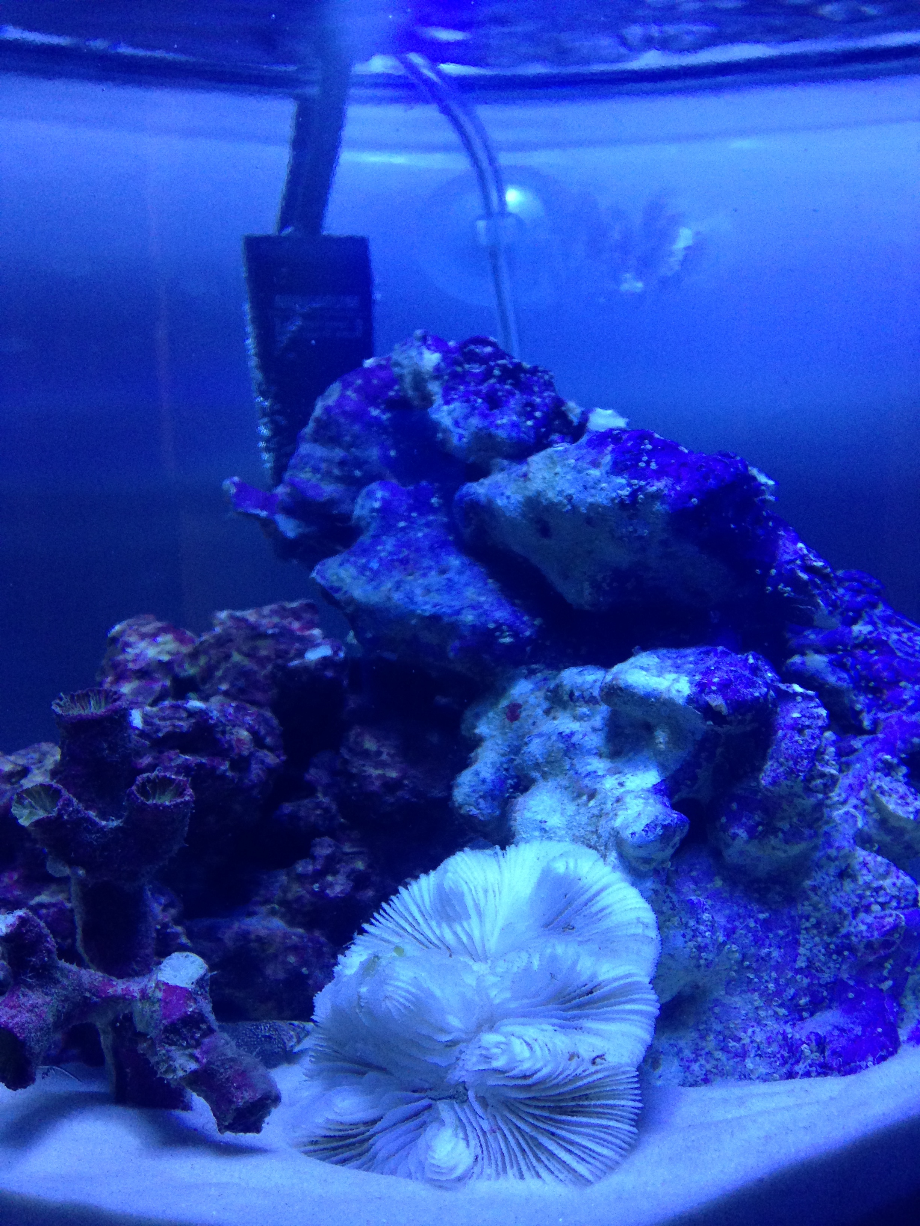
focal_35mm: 33
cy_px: 613
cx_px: 460
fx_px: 1169
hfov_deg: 42.9
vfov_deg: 55.4
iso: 200
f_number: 2.4
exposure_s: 1/20
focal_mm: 4.12
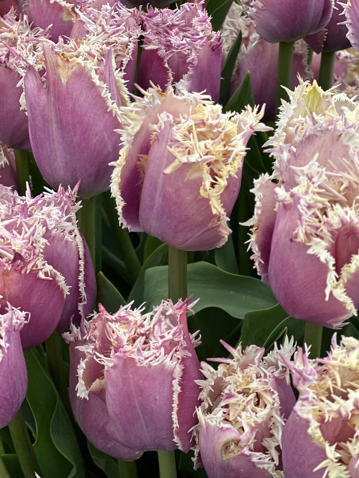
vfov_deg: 25.3
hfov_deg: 19.1
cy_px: 239
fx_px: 1065
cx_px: 180
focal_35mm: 77
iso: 100
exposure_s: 1/121
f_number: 2.8
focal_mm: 9
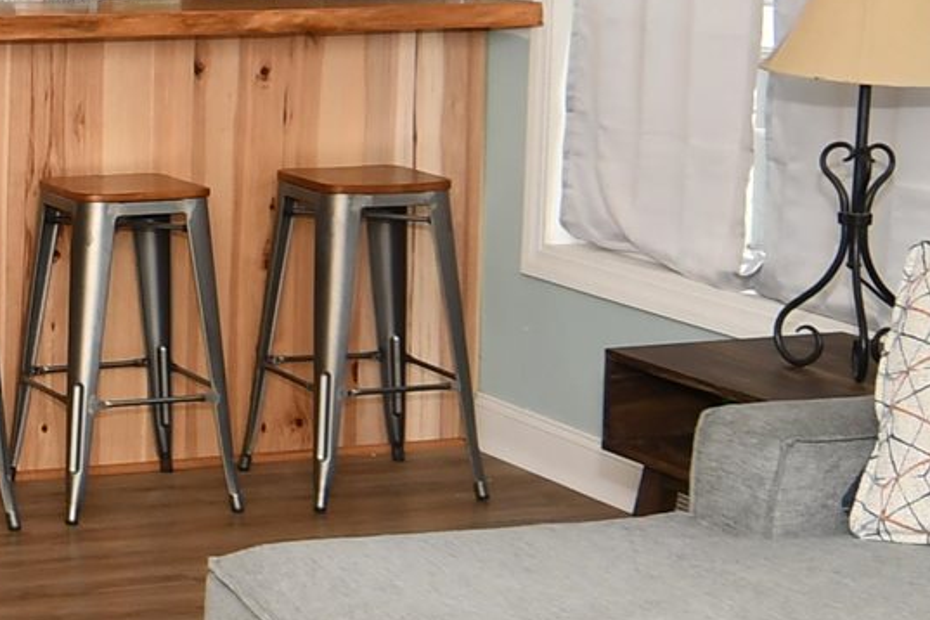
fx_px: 2661
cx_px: -275
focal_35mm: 103
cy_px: 142
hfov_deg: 18.5
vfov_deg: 13.2
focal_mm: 12
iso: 200
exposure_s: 1/60
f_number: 5
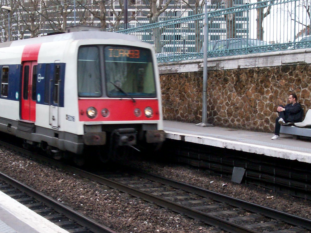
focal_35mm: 66
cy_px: 136
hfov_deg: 29.4
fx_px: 593
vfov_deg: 22.2
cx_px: 144
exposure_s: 1/70.9
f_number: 4.5
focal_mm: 5.9
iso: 100
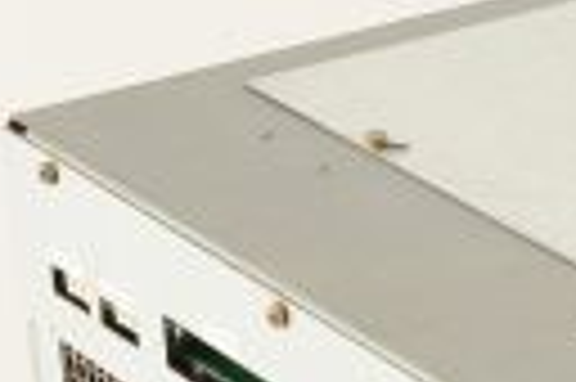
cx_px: 801
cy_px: 528
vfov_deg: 5.8
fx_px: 3739
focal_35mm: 234
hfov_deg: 8.6
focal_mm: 50
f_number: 13
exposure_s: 1/160
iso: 1600
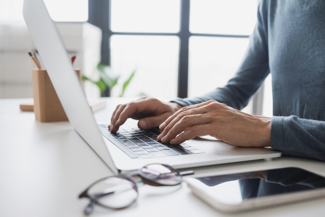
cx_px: 162
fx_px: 316
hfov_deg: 54.4
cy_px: 108
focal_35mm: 35
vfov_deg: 37.9
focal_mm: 35
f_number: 3.5
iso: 320
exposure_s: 1/250
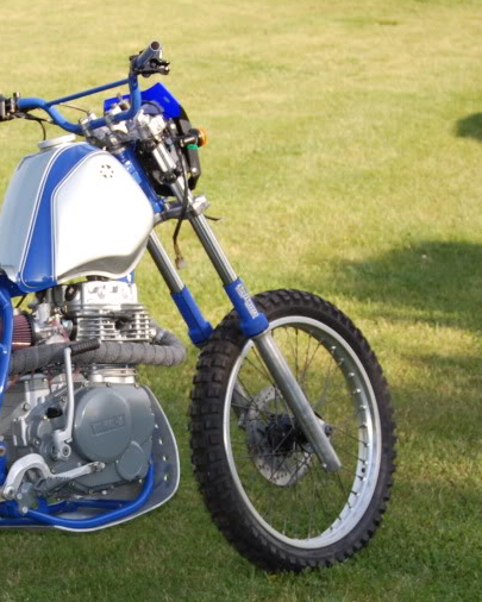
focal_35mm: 108
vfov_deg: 17.7
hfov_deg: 14.1
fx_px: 1925
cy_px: 382
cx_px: 39
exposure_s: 1/500
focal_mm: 38
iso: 360
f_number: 5.6
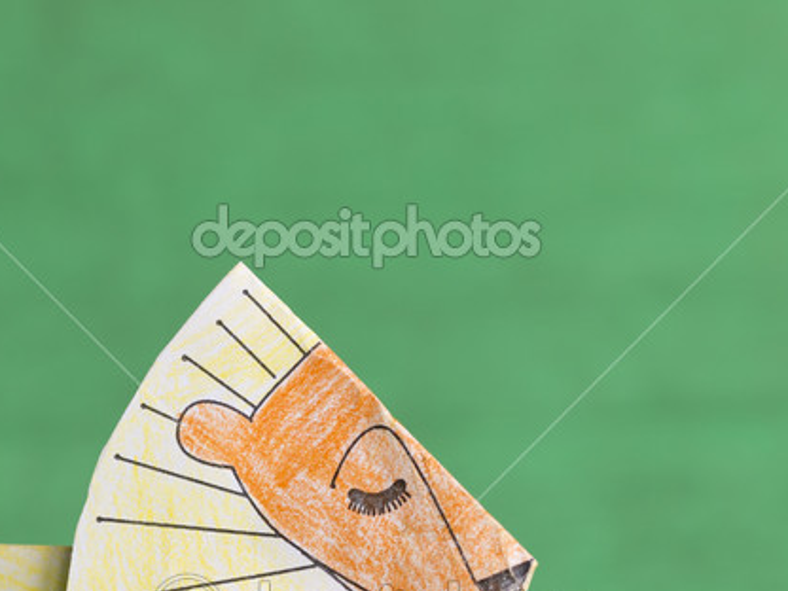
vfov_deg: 10.3
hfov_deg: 13.9
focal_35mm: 142
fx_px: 3232
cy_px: 615
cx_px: 367
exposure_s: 1/60
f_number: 5.6
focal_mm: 60
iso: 200
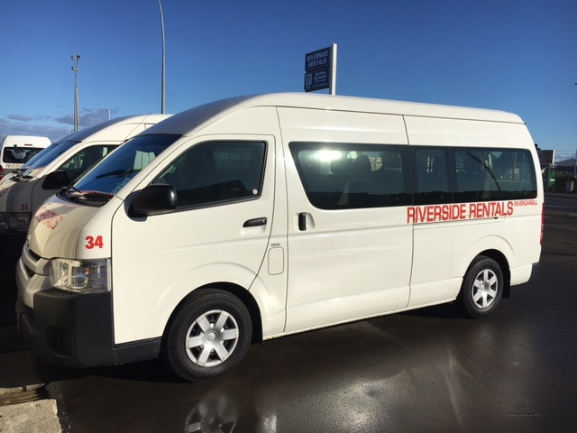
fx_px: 483
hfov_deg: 61.7
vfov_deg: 48.2
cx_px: 288
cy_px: 216
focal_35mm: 29
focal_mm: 4.15
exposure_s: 1/3846
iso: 25
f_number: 2.2
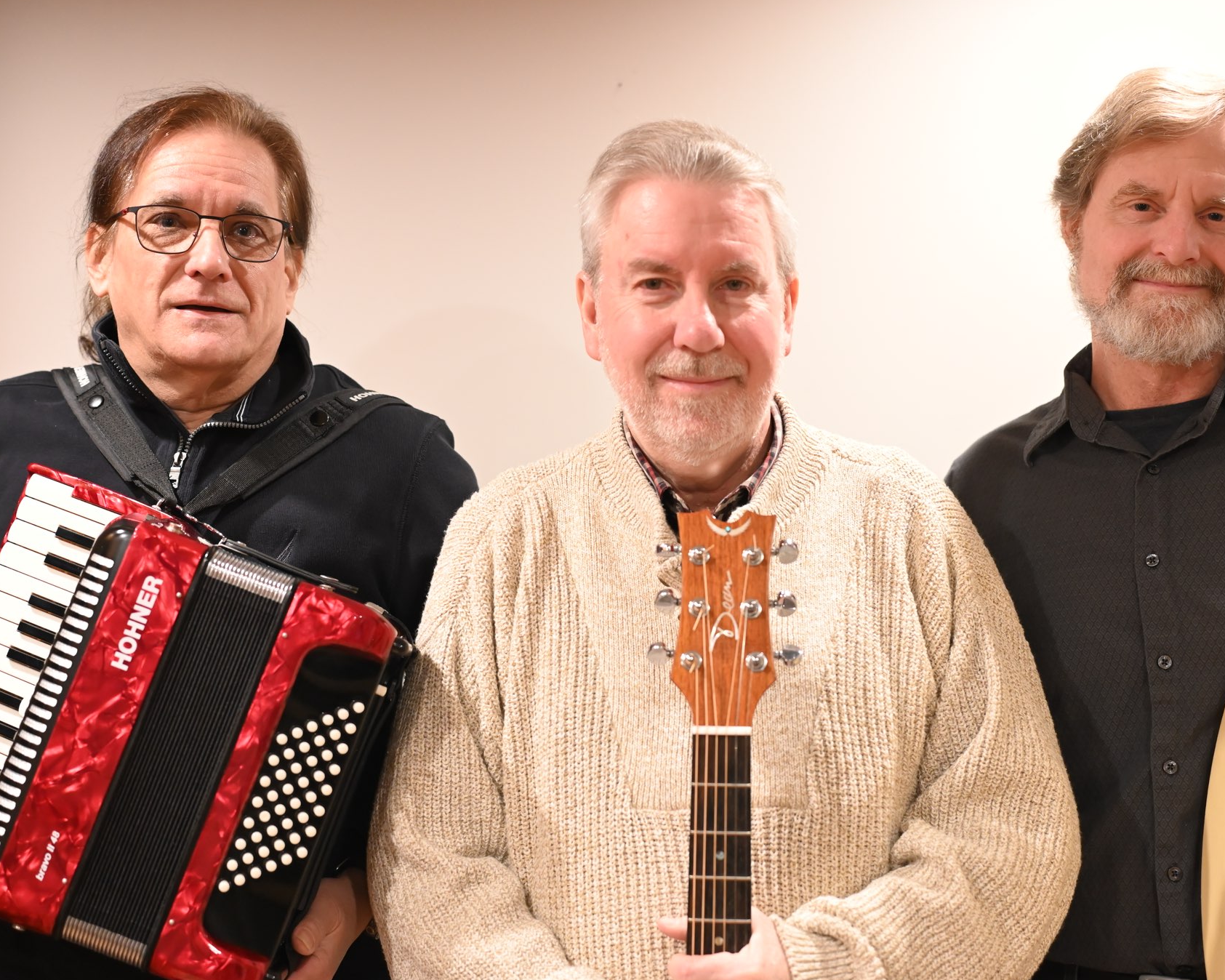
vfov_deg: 26.7
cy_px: 490
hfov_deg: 33.0
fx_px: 2067
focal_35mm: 57
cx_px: 670
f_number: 2.8
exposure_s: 1/100
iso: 3200
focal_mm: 50
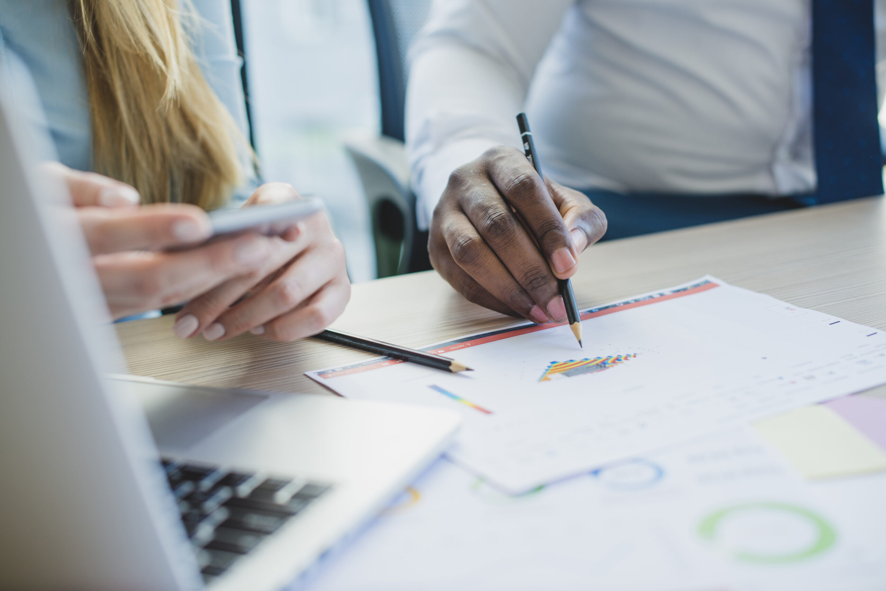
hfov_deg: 39.6
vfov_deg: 27.0
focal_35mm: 50
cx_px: 443
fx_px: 1231
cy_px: 296
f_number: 2.8
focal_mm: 50
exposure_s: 1/125
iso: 250
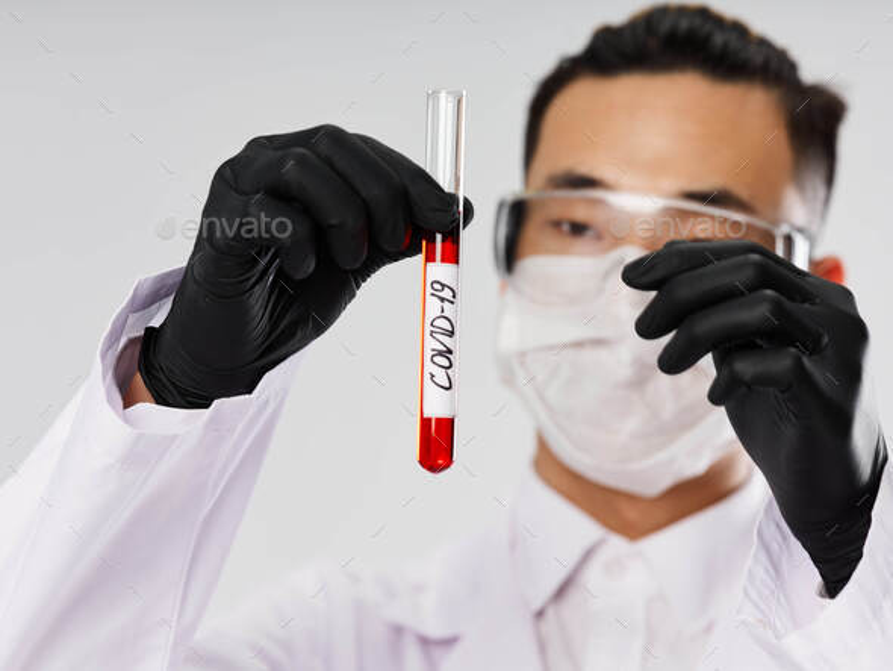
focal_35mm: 87
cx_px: 446
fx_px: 2245
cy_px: 336
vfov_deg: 17.0
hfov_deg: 22.5
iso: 100
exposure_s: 1/125
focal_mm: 110
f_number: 5.6
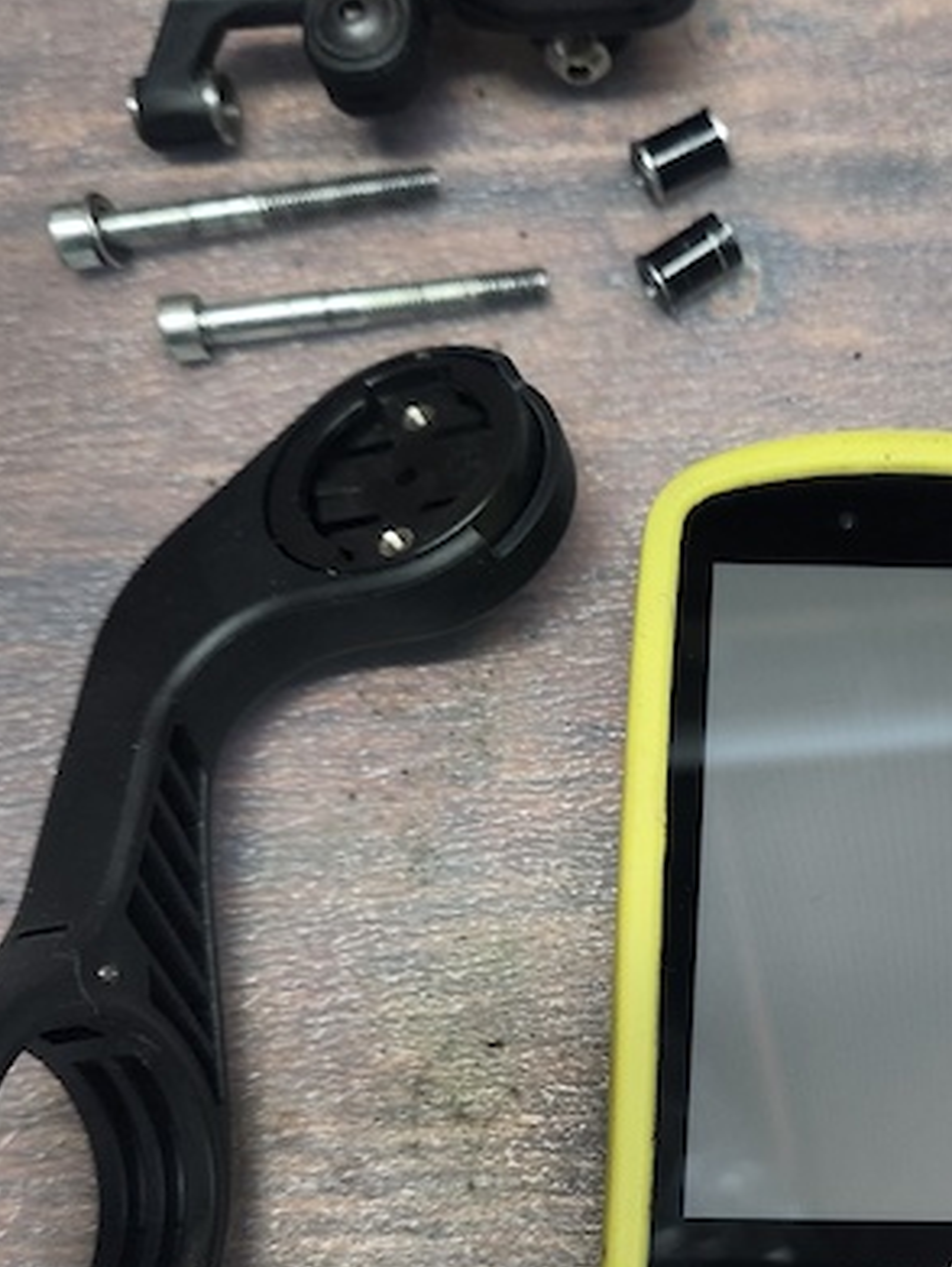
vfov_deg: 40.0
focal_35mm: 47
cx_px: 900
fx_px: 1721
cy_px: 836
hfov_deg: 29.3
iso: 250
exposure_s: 1/120
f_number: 1.8
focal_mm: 5.4
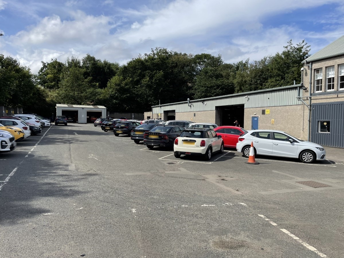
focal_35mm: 26
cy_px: 129
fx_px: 258
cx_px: 172
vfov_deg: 53.1
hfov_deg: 67.3
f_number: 1.6
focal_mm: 4.2
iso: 32
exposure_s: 1/4132
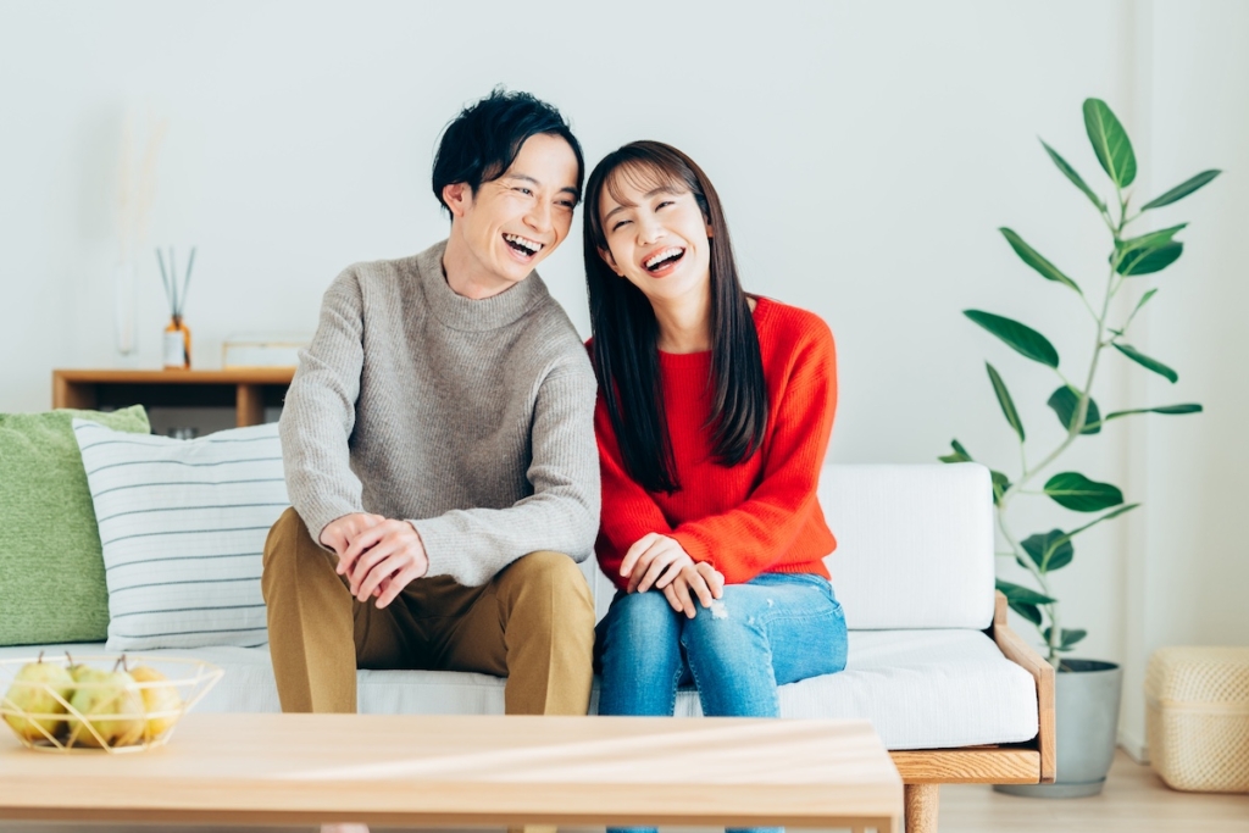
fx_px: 2949
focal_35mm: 85
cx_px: 624
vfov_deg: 16.1
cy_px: 416
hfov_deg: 23.9
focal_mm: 85
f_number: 2.5
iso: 200
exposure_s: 1/200
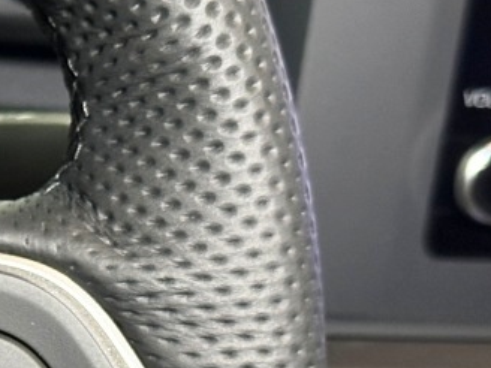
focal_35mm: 150
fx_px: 2128
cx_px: -172
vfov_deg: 9.7
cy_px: 482
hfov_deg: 12.7
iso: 500
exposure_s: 1/40
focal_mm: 6.86
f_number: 1.78
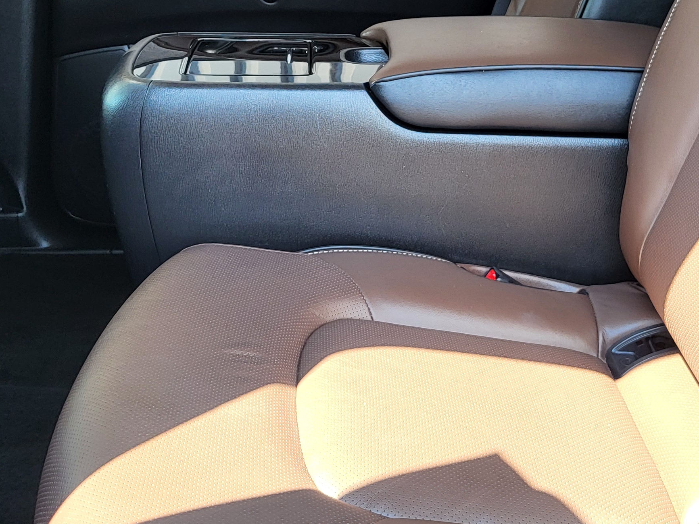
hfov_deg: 32.1
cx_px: 390
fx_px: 1212
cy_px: 139
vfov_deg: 24.2
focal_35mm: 60
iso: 40
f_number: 1.8
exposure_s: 1/127
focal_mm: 5.4
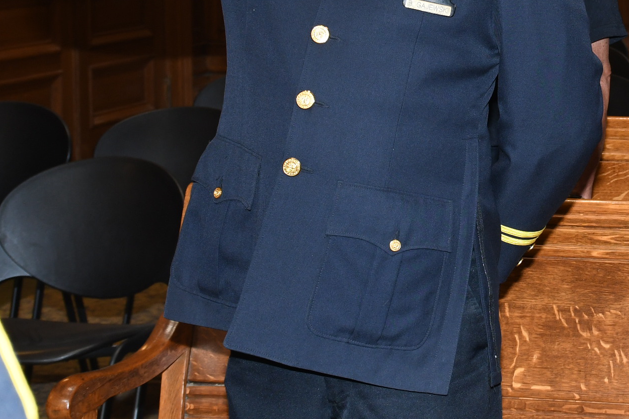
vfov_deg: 10.7
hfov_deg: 15.8
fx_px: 2219
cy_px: 33
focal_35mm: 127
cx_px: 643
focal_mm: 38
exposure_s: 1/60
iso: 800
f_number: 7.1
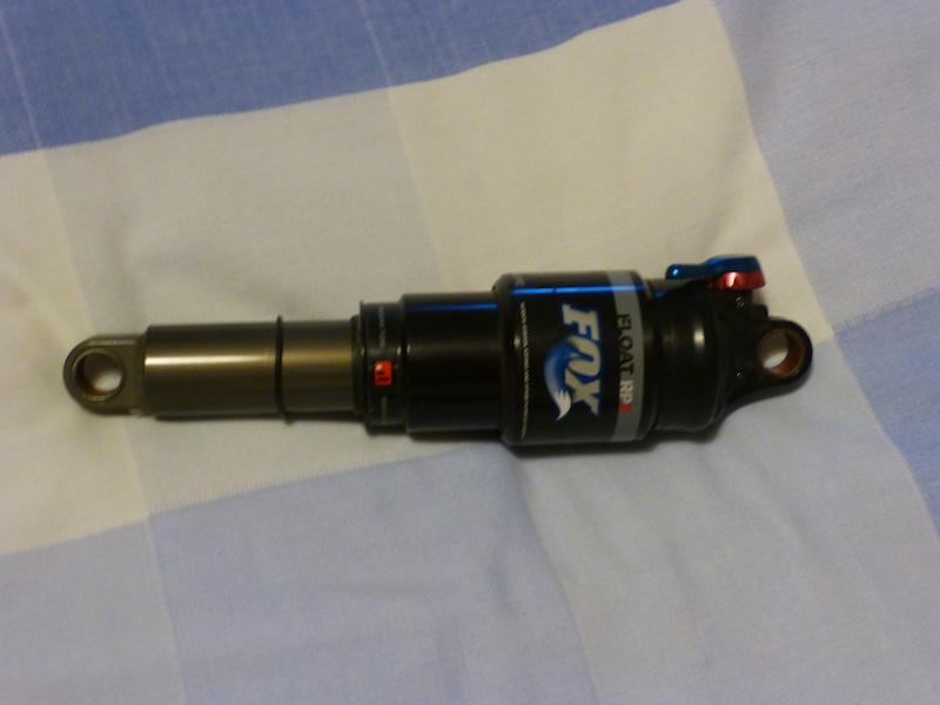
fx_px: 1276
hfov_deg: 40.4
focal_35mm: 47
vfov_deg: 30.9
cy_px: 352
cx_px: 470
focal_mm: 8.5
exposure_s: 1/6
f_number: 4.2
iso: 400
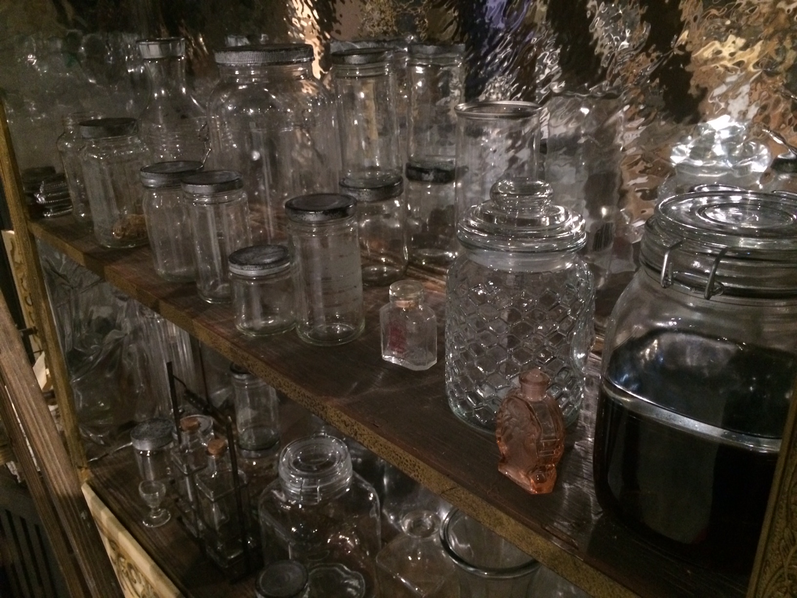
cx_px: 398
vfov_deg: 48.2
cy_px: 299
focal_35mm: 29
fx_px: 668
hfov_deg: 61.7
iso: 500
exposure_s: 1/15
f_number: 2.2
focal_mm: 4.15
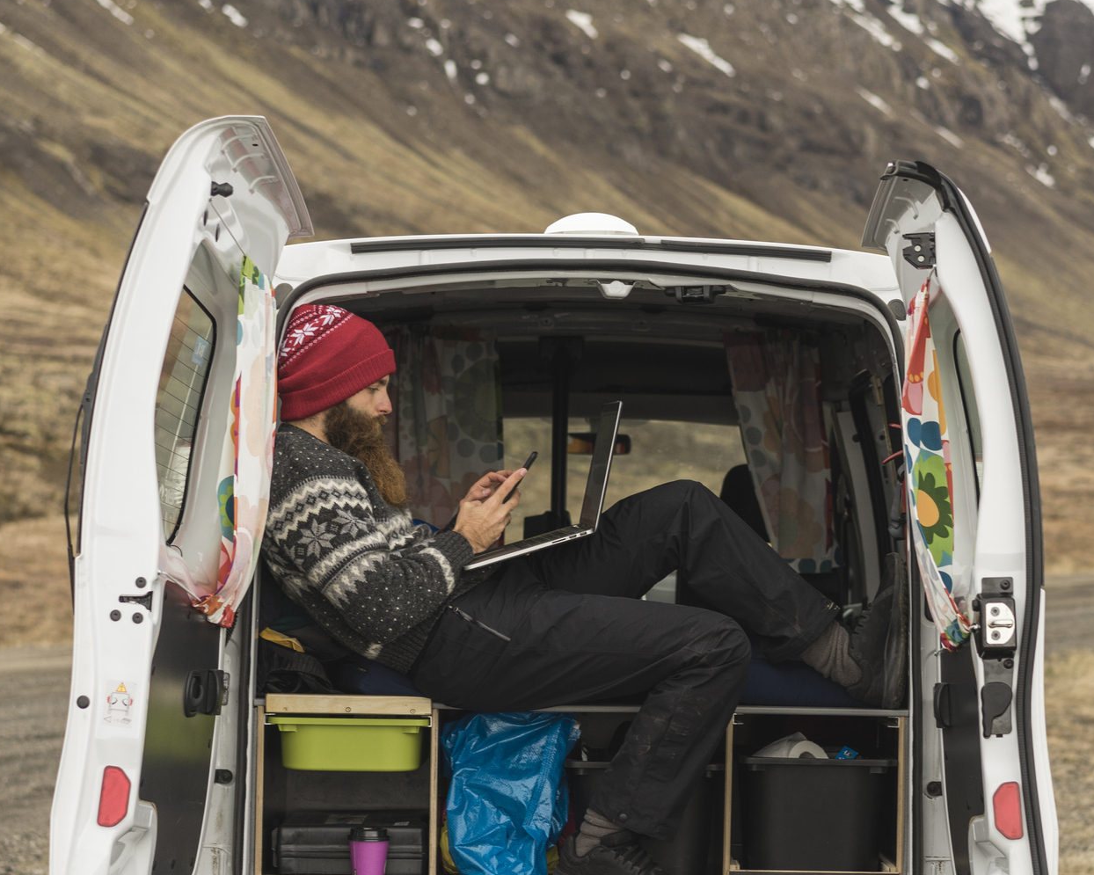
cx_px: 656
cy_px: 568
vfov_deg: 17.4
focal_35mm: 88
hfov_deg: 21.7
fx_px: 2849
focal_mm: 55
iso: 250
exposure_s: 1/250
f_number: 2.8
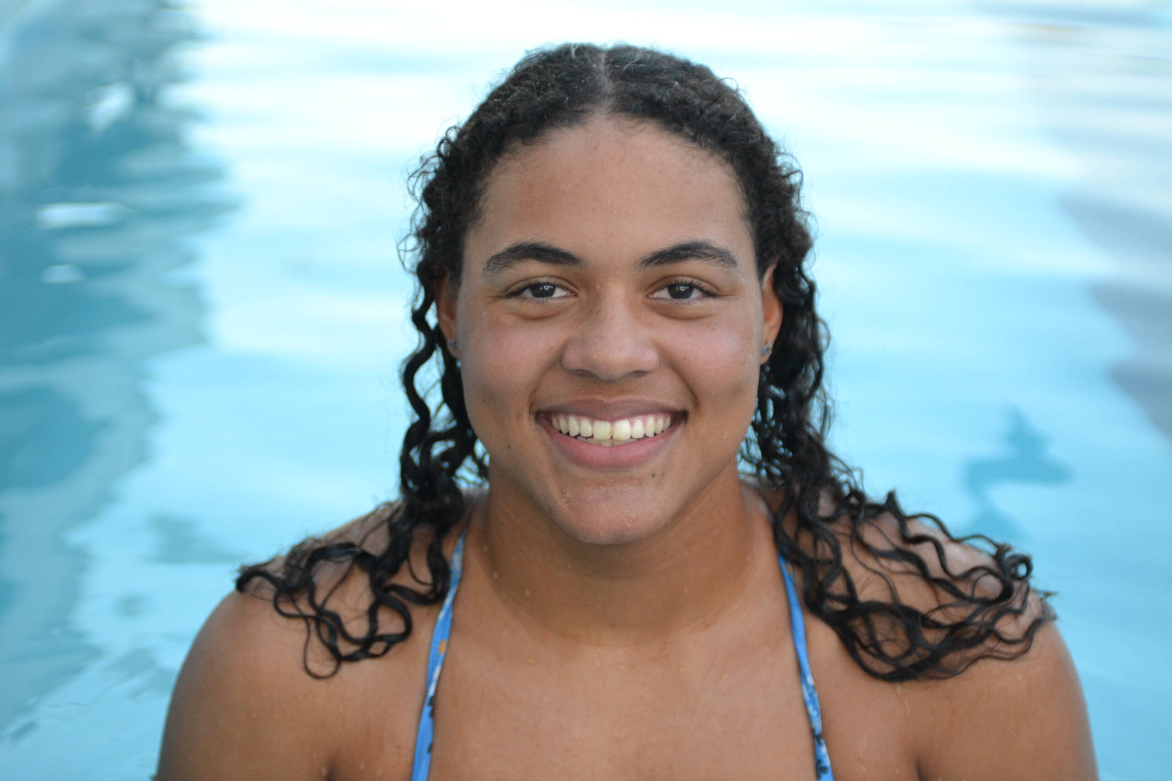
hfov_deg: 19.5
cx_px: 586
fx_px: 3418
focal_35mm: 105
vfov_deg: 13.0
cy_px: 390
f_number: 2.8
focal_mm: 70
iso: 720
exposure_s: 1/500
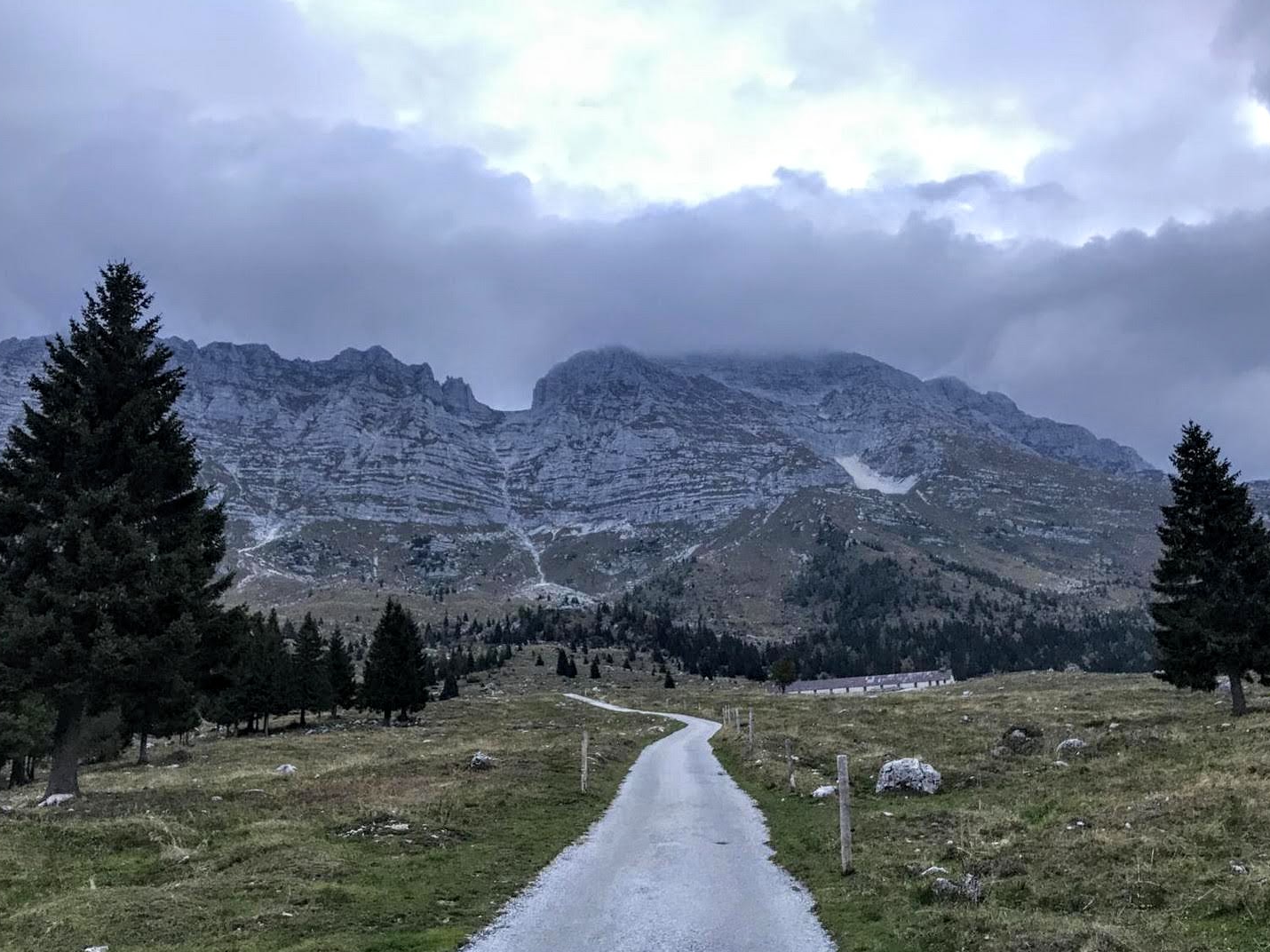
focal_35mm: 30
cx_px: 640
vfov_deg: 46.8
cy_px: 503
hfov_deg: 60.0
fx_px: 1100
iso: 25
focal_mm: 3.99
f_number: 1.8
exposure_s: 1/33
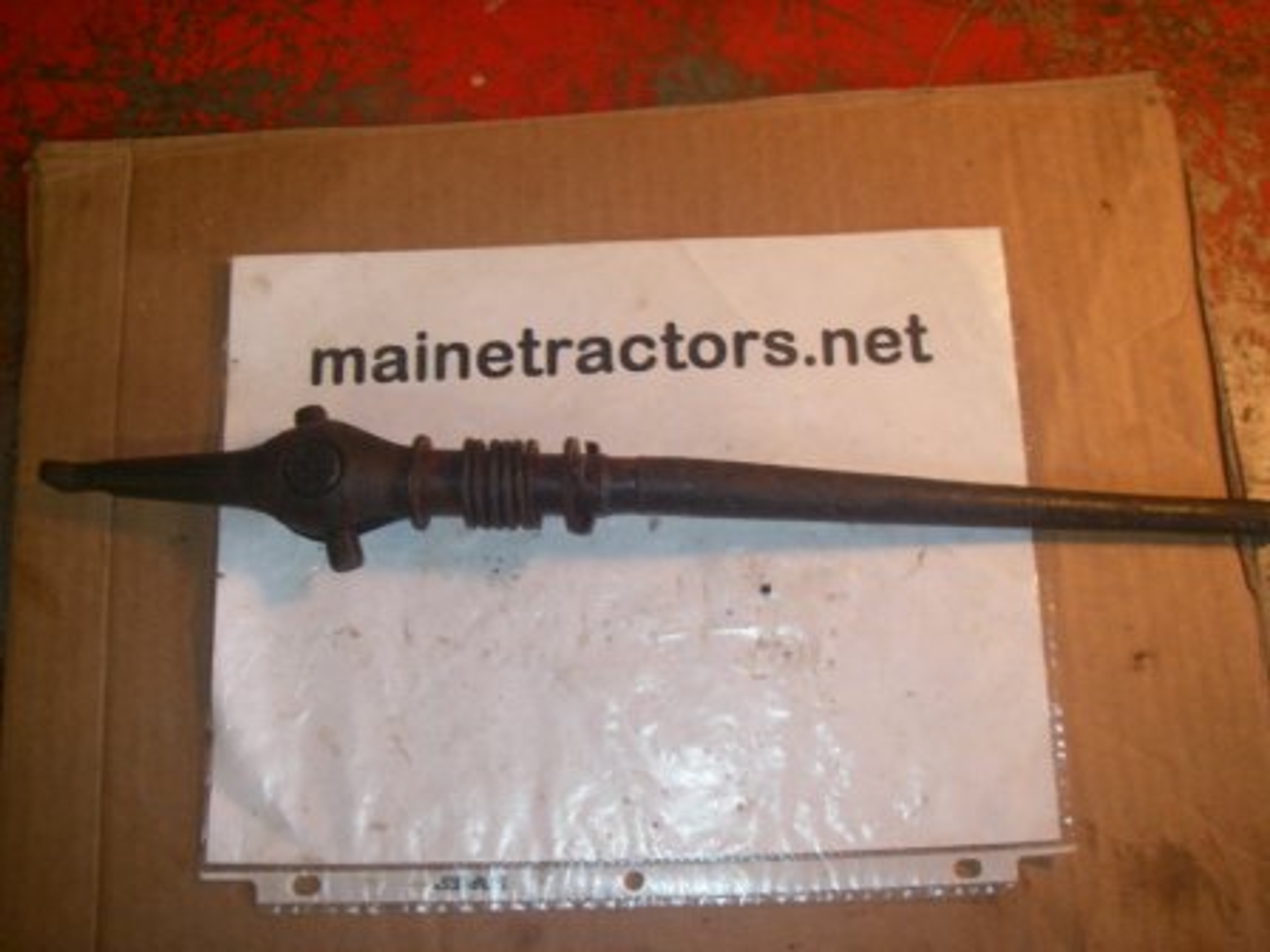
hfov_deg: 49.0
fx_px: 1394
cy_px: 476
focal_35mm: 38
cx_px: 635
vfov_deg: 37.7
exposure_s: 1/40
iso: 200
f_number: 3.3
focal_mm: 6.3
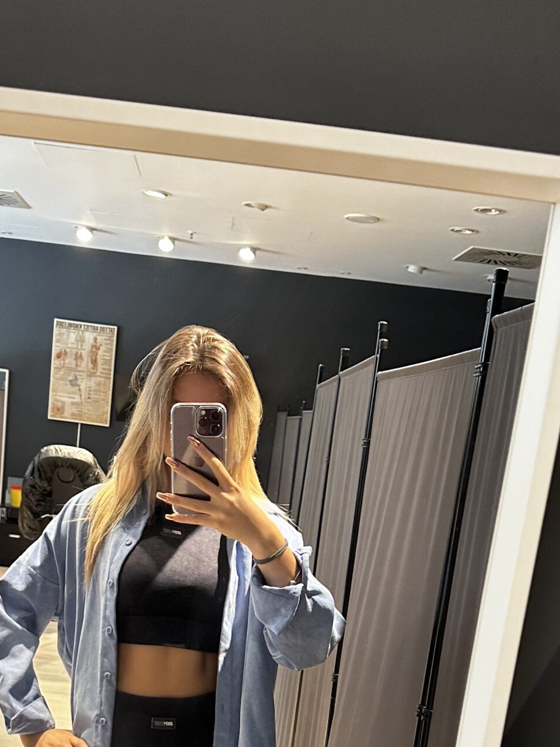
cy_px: 658
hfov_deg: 30.1
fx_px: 1035
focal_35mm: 48
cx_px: 212
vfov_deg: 37.3
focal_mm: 6.86
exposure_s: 1/50
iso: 250
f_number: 1.78
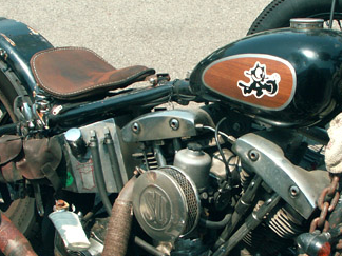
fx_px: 781
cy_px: 166
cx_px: 239
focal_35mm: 79
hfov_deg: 24.5
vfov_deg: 18.6
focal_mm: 8.31
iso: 64
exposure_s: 1/250
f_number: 6.3
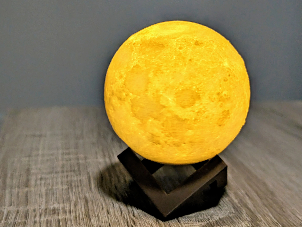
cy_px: 114
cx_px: 151
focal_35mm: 49
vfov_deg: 29.7
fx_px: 428
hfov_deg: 38.9
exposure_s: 1/58.8
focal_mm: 6.9
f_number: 1.68
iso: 663
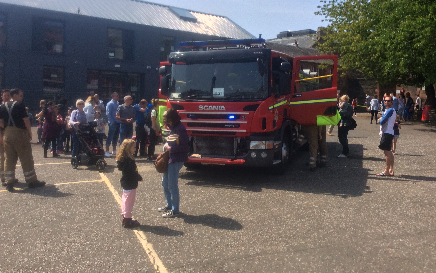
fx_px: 404
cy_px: 123
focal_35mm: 34
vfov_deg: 37.2
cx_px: 218
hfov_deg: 56.7
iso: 32
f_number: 2.4
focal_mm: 3.3
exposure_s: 1/1362
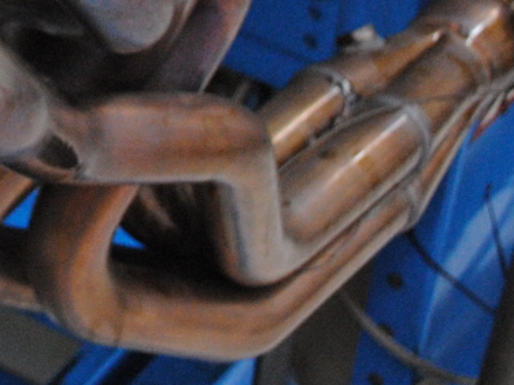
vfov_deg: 7.5
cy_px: -229
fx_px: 2880
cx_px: -432
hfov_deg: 9.7
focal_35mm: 194
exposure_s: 1/30
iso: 720
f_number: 4.2
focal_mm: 26
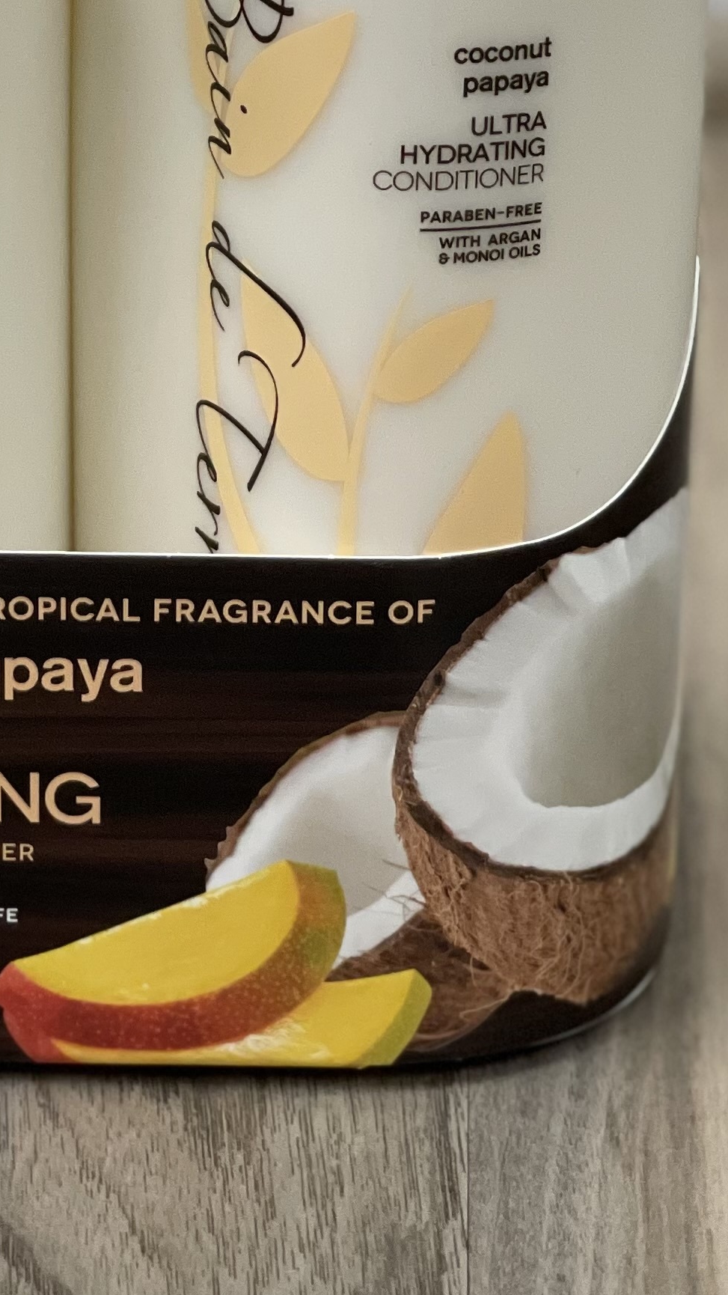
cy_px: 178
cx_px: 76
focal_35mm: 132
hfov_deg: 9.2
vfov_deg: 16.1
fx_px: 4530
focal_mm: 6
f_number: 2
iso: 200
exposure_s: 1/120
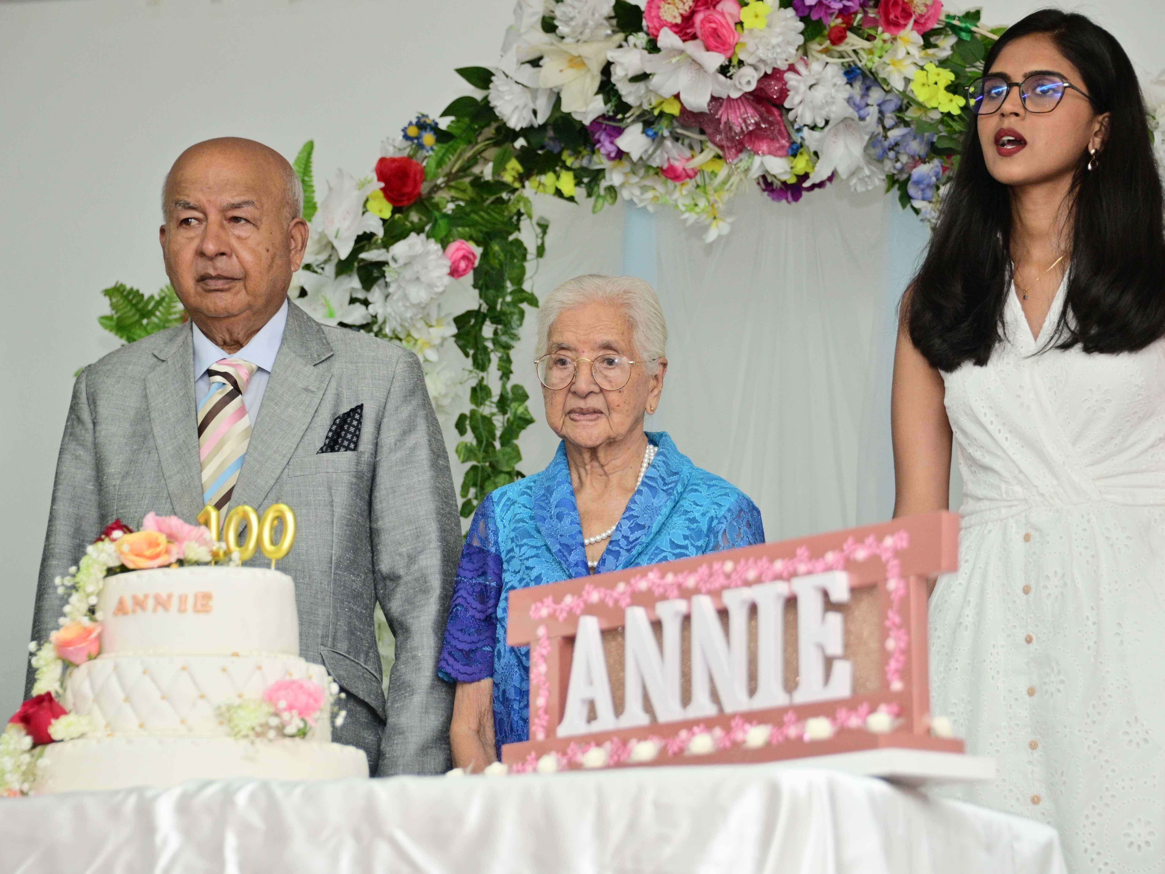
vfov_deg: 12.3
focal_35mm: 120
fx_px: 4039
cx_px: 608
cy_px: 440
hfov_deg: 16.4
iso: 1250
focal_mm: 105
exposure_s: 1/200
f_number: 5.6
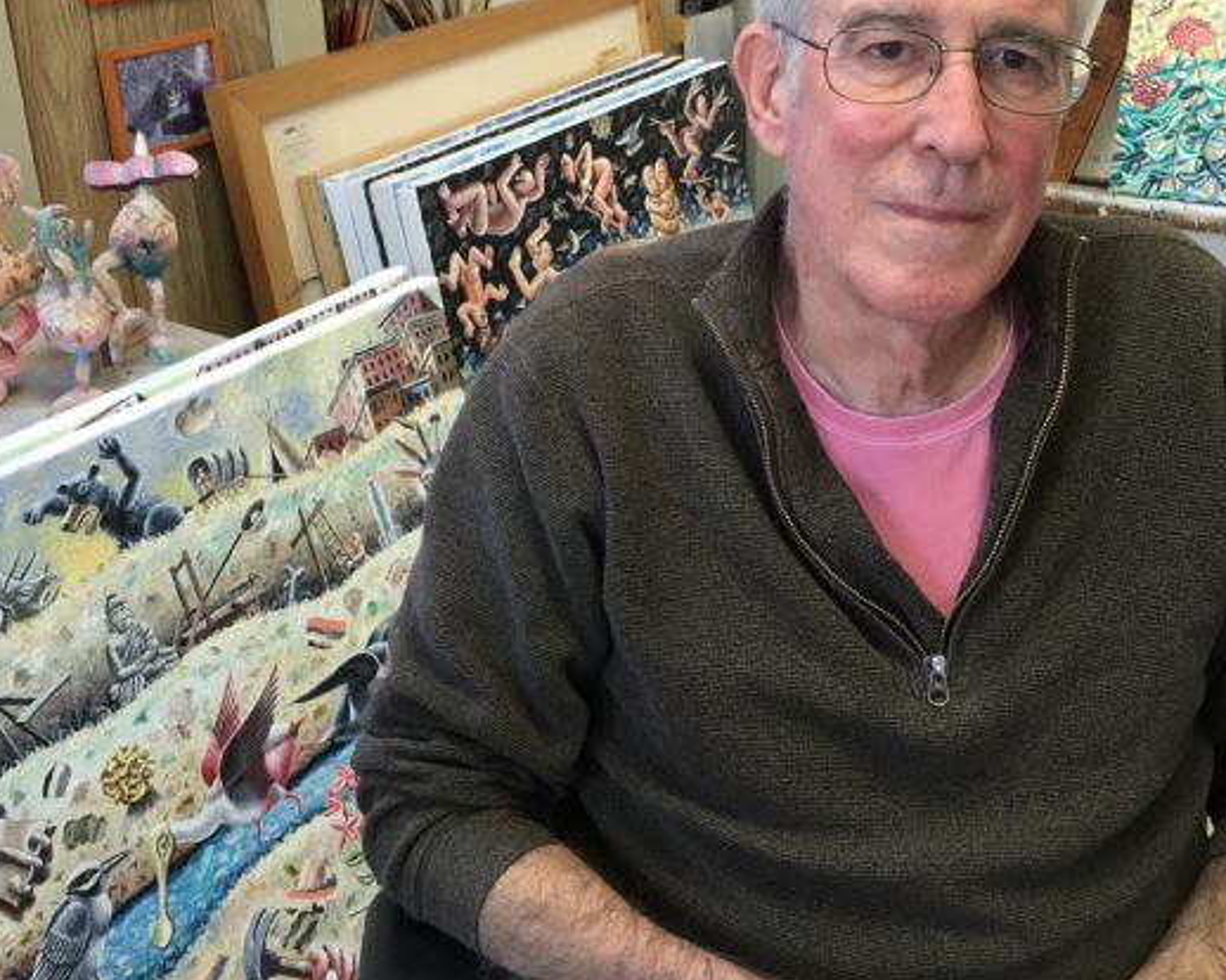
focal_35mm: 42
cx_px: 587
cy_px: 376
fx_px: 1523
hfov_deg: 43.8
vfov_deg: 35.5
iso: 40
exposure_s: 1/15
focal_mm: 4.15
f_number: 2.2
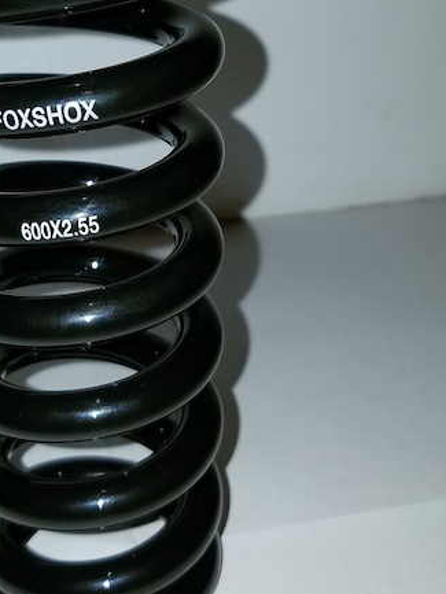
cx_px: 113
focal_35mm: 48
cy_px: 176
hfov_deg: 29.8
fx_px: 824
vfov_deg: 39.0
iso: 50
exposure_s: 1/167
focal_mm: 4.2
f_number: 1.7
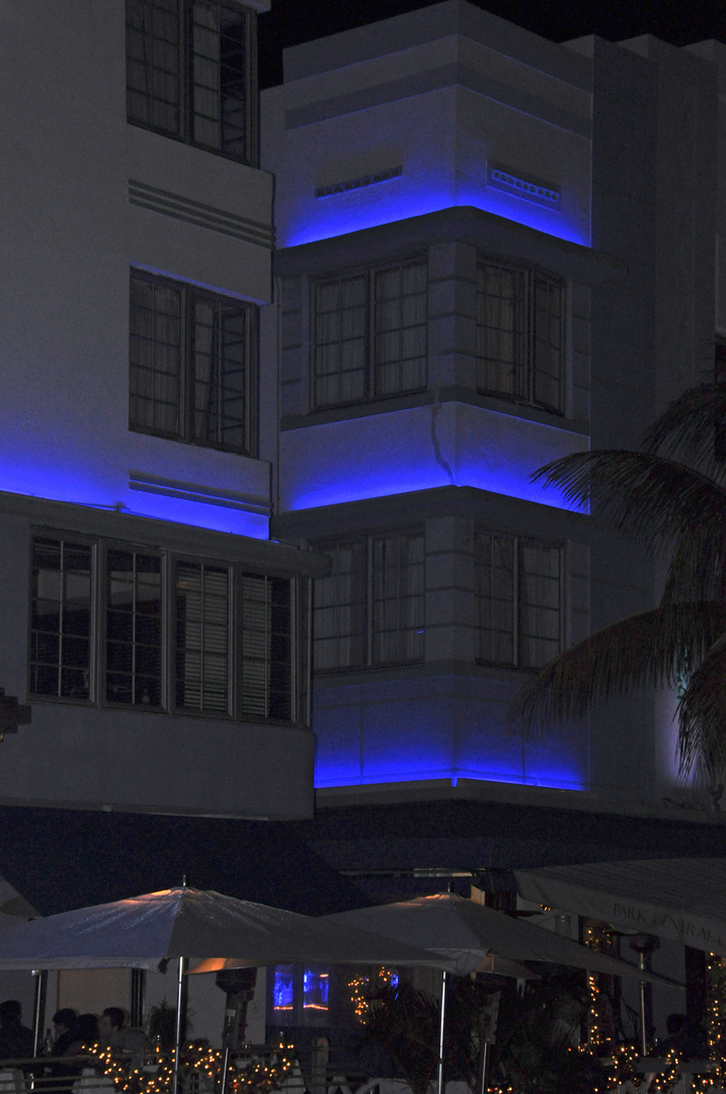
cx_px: 363
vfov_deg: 21.9
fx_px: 2821
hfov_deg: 14.7
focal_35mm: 93
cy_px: 547
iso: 800
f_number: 8
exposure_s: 1/60
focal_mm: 62
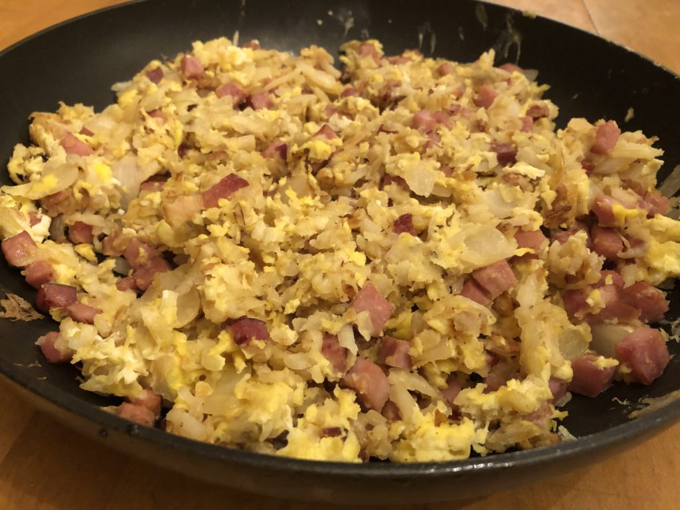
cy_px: 255
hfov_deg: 63.4
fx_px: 550
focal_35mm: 28
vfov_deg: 49.7
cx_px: 340
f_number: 1.8
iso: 100
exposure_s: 1/11
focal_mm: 3.99
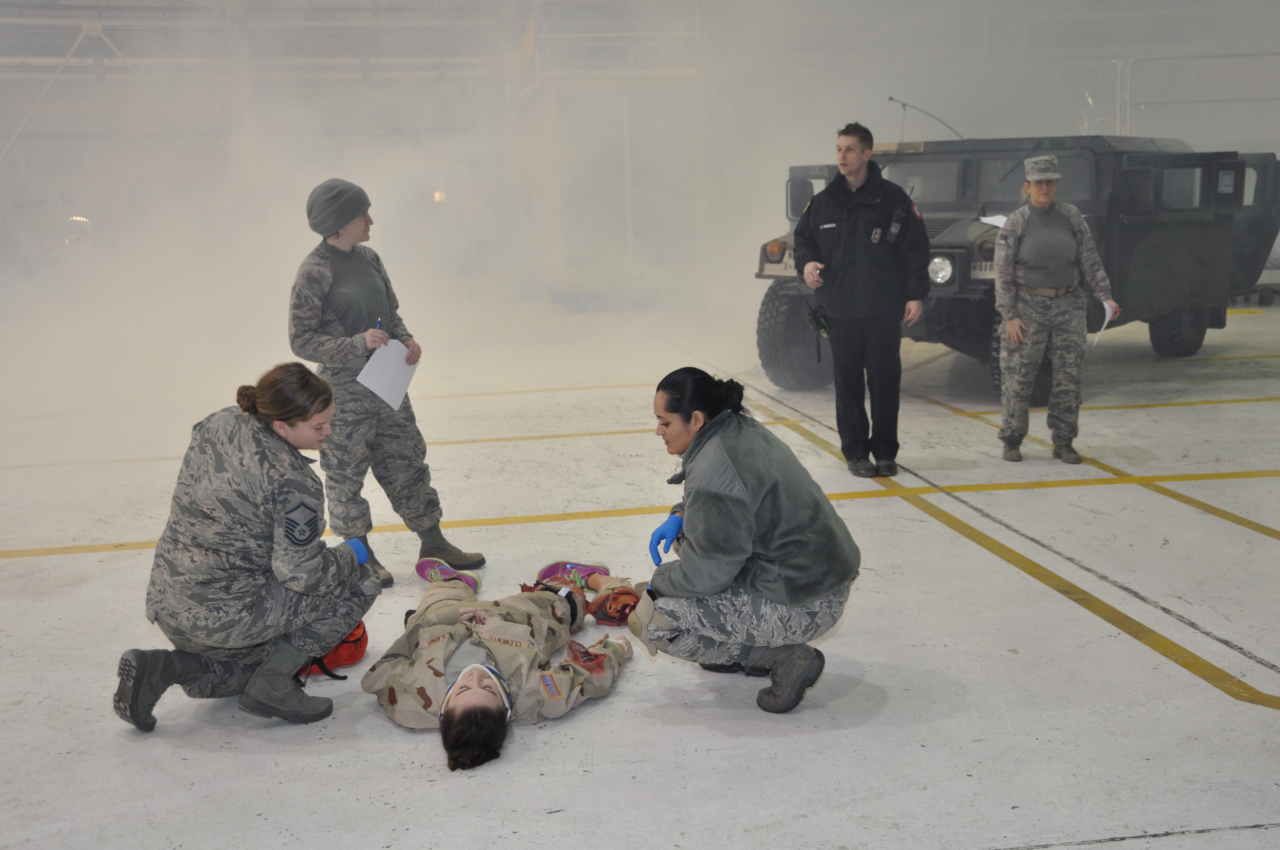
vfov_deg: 32.9
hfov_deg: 48.0
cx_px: 640
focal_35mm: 40
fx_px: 1438
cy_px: 425
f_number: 4
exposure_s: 1/60
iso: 450
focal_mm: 27
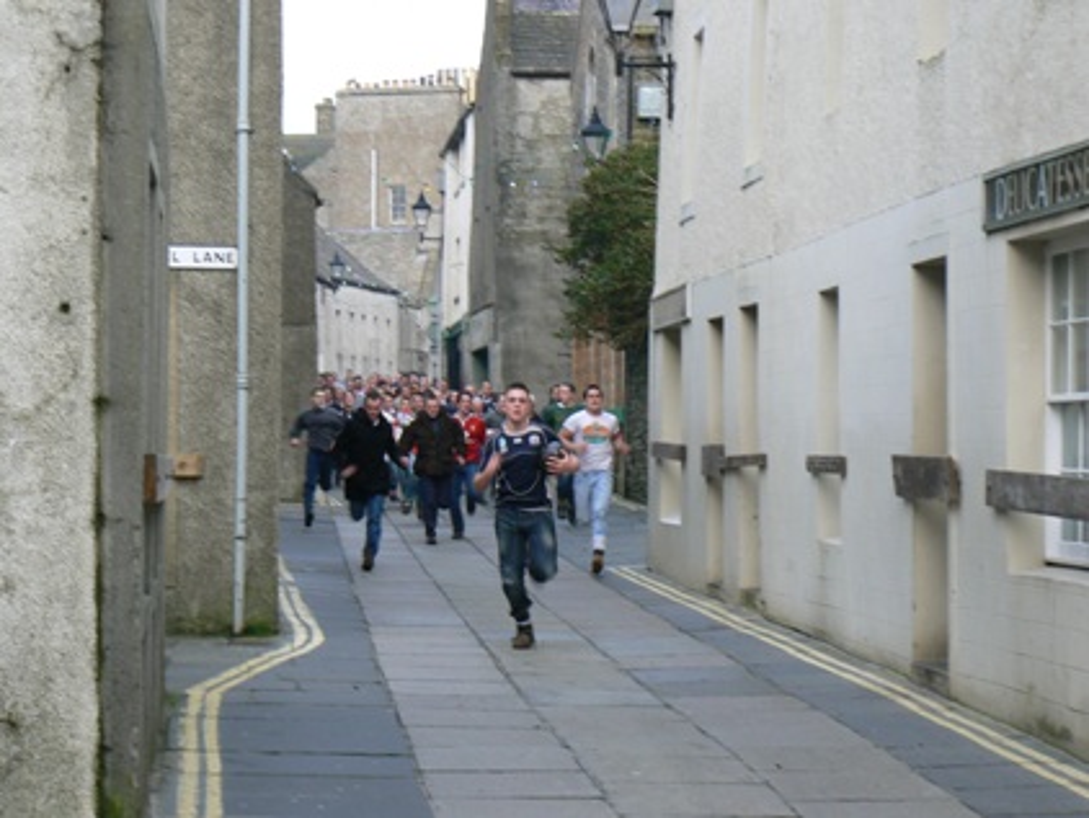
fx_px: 3274
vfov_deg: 14.2
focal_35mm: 104
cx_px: 544
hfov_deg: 18.9
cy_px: 409
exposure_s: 1/40
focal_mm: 17.3
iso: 80
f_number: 3.2
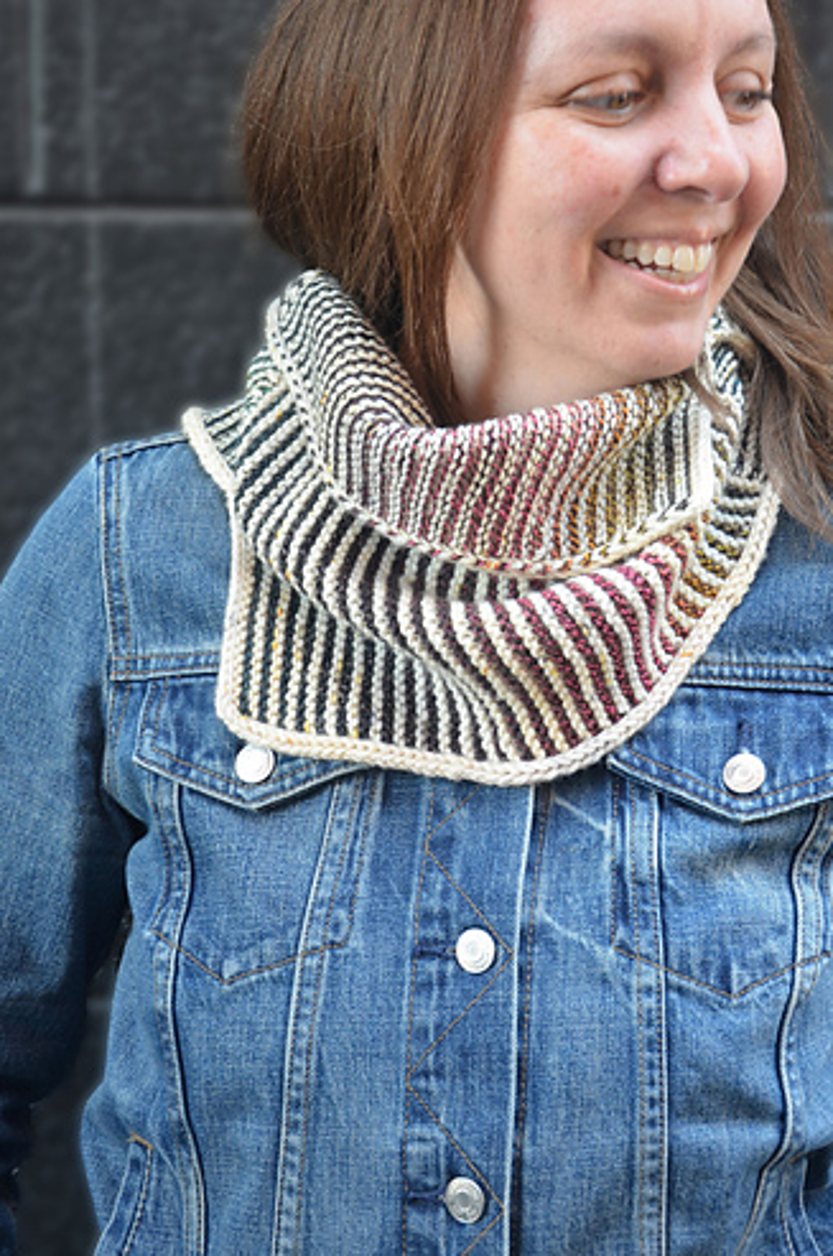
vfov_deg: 23.2
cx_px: 504
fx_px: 3053
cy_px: 453
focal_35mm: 88
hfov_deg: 15.5
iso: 280
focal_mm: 45
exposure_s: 1/30
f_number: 4.8
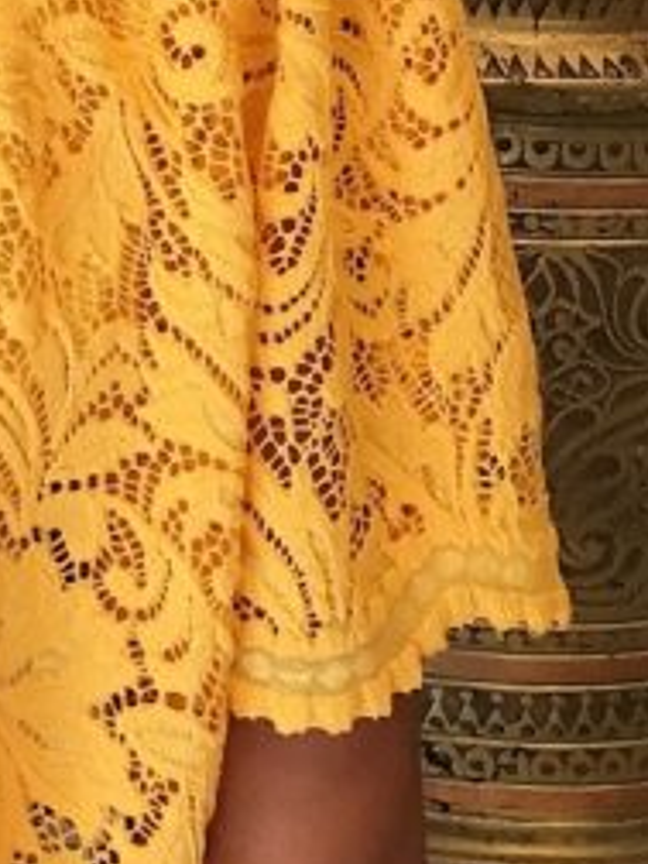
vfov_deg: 15.3
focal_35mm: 118
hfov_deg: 11.8
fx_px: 2945
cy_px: -459
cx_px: -429
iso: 40
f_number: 2.2
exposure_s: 1/30
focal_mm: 4.15
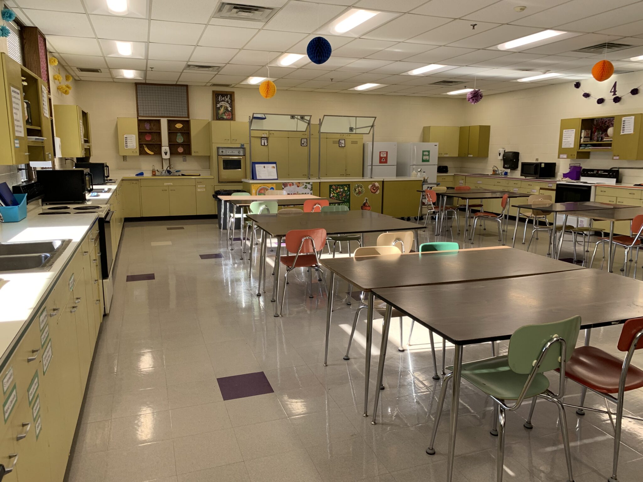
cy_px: 241
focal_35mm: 26
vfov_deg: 53.1
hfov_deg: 67.3
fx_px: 483
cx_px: 322
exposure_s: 1/121
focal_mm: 4.25
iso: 64
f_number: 1.8
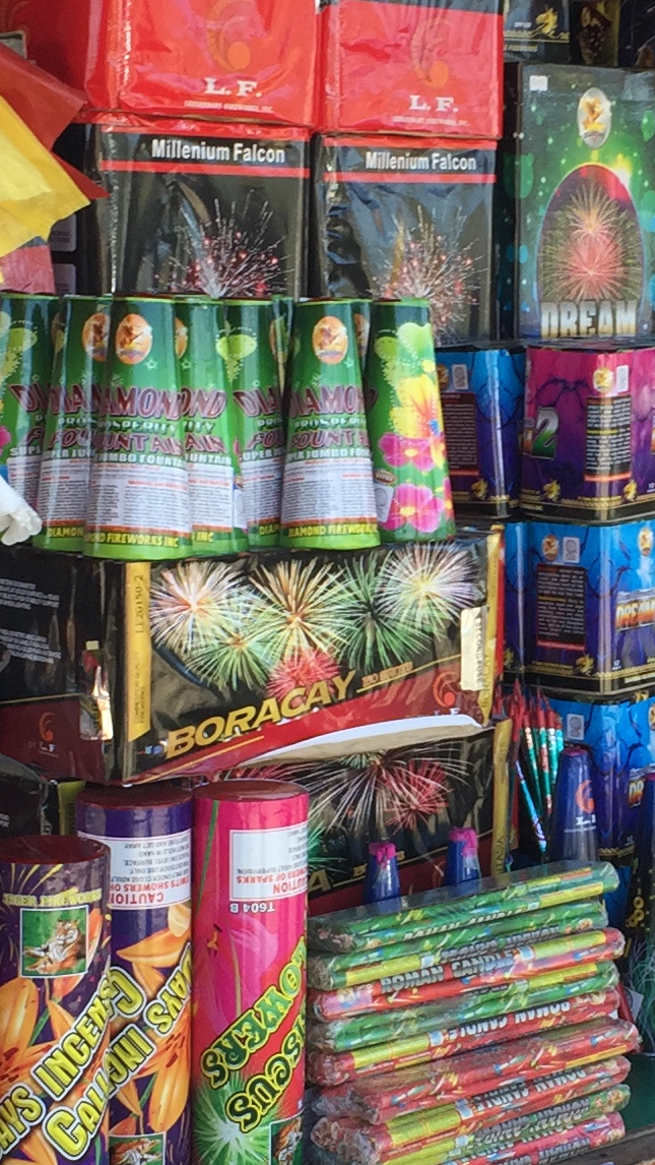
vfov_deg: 23.7
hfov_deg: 13.3
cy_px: 649
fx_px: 2778
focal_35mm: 90
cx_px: 575
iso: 32
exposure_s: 1/187
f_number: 2.2
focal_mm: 4.15
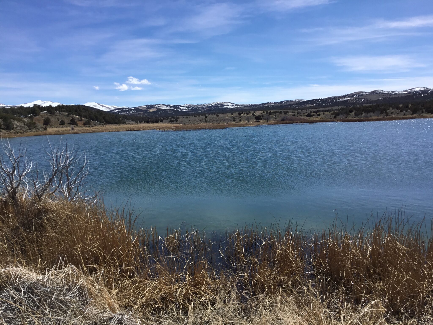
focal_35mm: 31
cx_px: 216
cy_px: 162
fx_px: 388
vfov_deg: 45.4
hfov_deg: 58.4
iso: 25
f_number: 2.4
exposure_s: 1/1852
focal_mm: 3.3
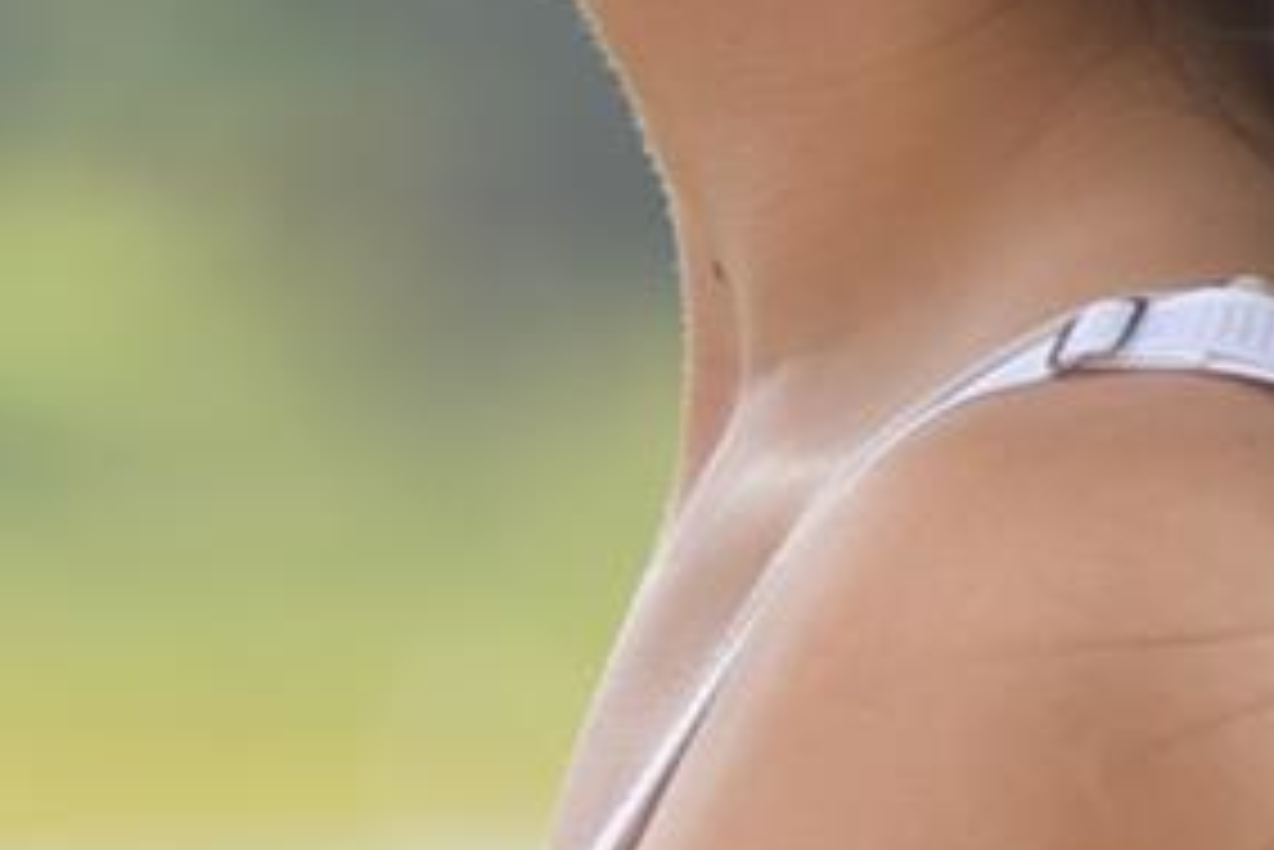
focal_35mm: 1116
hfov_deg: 1.8
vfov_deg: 1.2
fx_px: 39512
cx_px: -182
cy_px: -189
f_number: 5.3
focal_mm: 195
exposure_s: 1/320
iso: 160
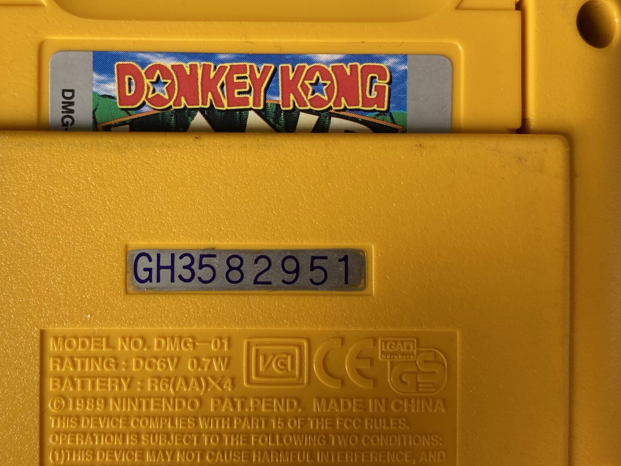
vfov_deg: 33.4
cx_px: 248
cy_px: 178
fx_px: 771
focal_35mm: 43
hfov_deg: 43.6
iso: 50
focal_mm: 4.25
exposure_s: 1/122
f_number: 1.8
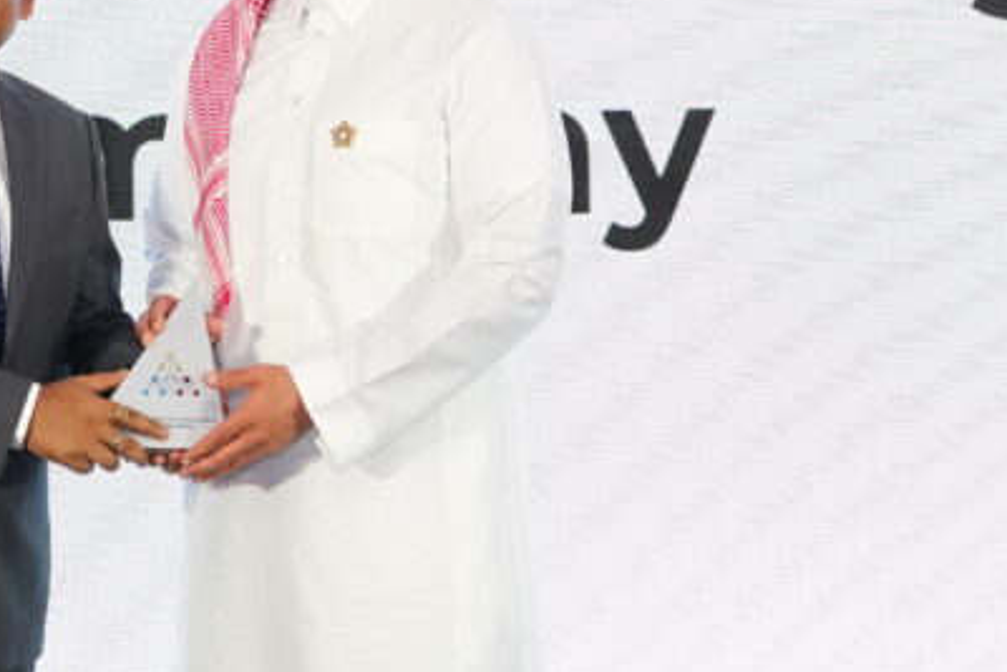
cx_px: -13
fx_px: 3405
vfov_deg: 11.3
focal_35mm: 122
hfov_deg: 16.5
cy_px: 181
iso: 1600
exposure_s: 1/125
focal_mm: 31.7
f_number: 4
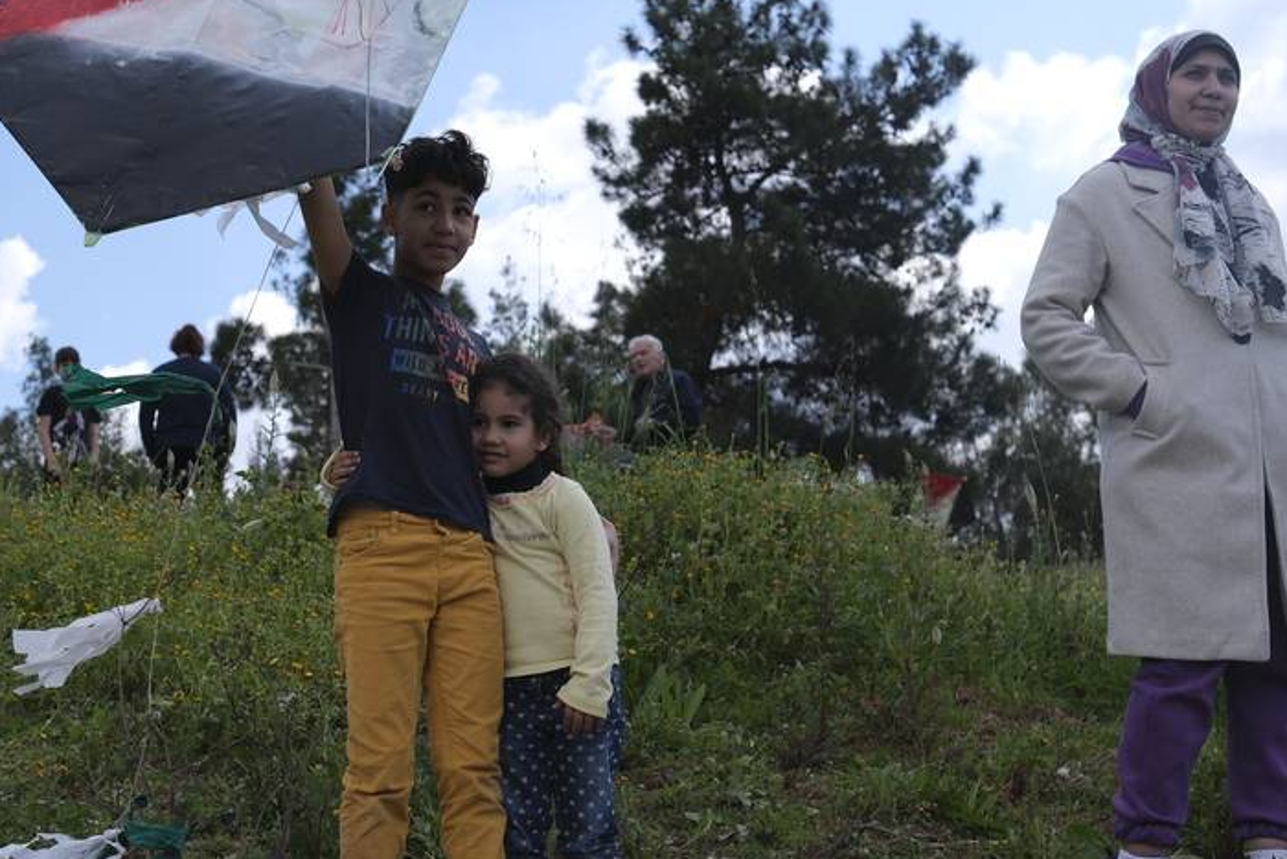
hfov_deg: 33.3
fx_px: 2145
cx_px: 511
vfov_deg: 22.6
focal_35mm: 60
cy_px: 423
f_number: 2.8
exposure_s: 1/2500
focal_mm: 23
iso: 200
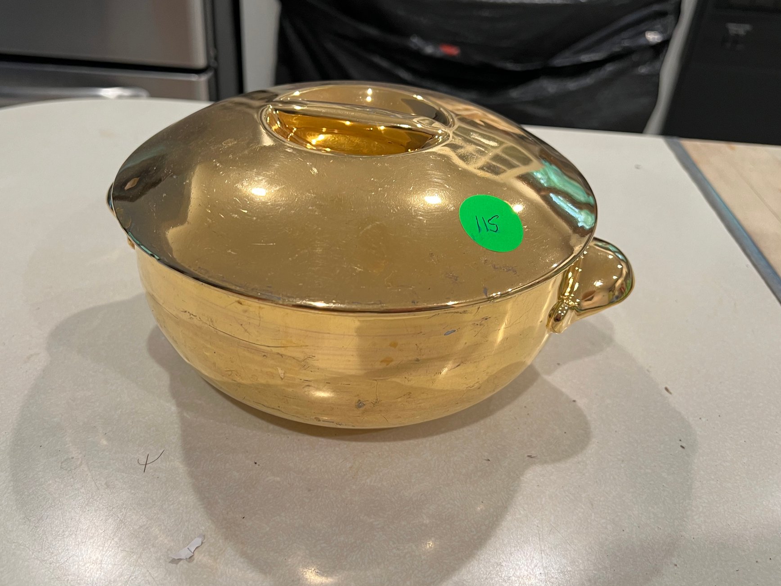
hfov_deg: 59.9
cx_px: 356
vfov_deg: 46.7
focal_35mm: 30
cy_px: 266
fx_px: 677
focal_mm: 5.7
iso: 80
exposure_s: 1/60
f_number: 1.5
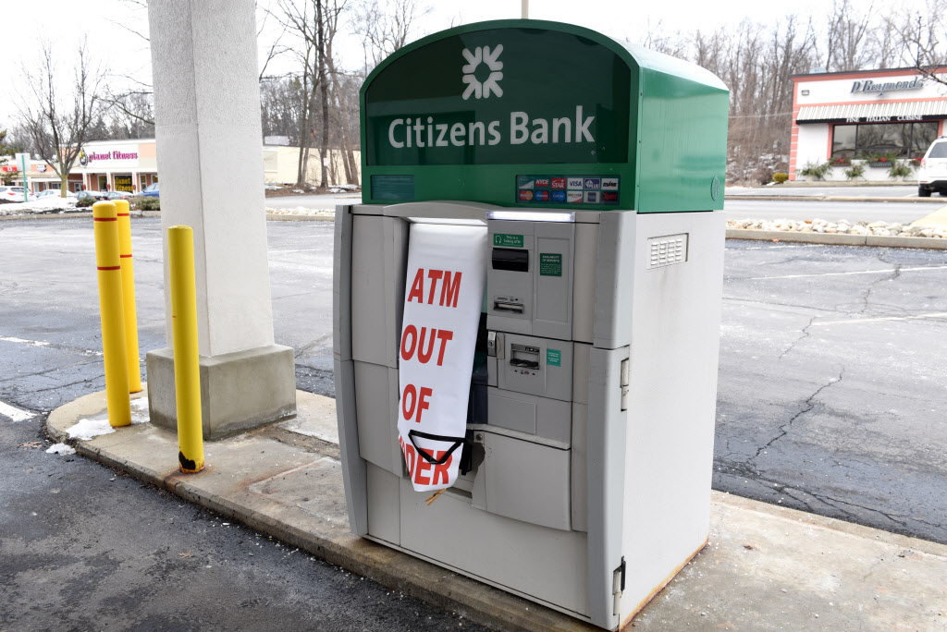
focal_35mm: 29
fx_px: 763
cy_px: 316
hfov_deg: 63.6
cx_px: 474
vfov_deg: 45.0
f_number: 8
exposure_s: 1/80
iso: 400
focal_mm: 29
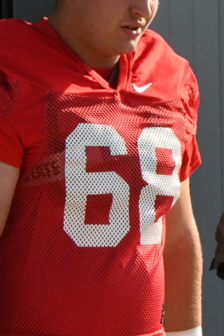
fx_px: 6484
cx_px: 299
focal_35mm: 695
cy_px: 163
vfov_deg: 3.0
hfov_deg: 2.0
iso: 2500
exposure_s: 1/500
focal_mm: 135
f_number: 20
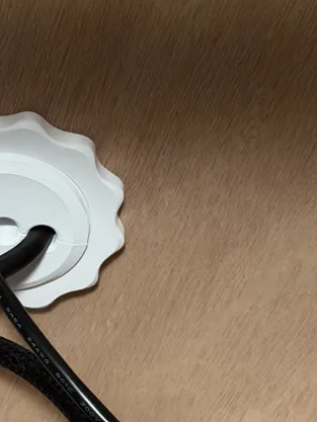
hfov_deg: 12.8
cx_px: 14
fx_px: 1403
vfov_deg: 17.1
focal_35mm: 115
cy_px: 208
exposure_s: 1/20
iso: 640
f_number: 1.78
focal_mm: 6.76
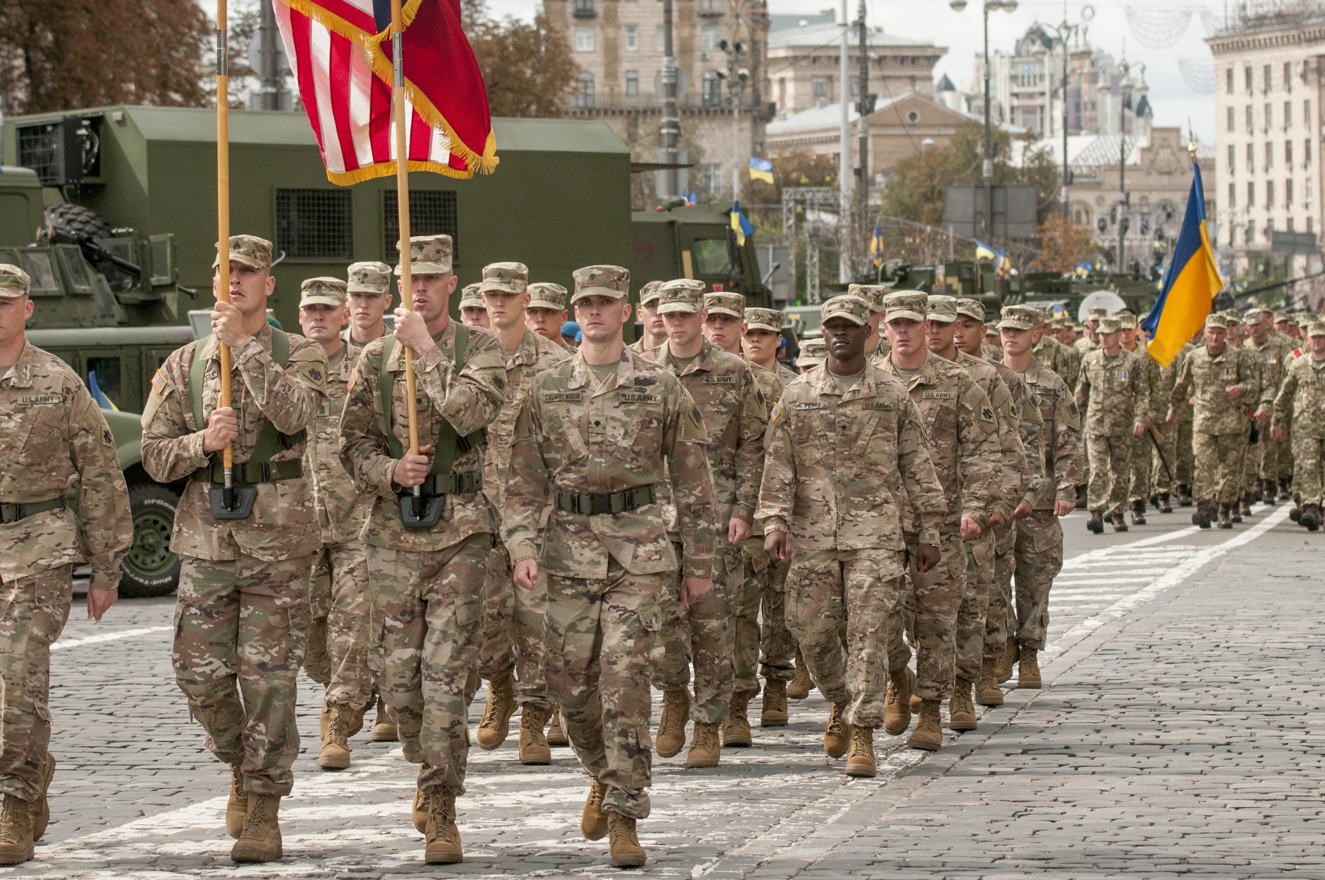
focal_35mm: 149
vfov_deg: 9.2
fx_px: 5477
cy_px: 317
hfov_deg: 13.8
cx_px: 706
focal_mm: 70
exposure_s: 1/2500
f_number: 4
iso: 500
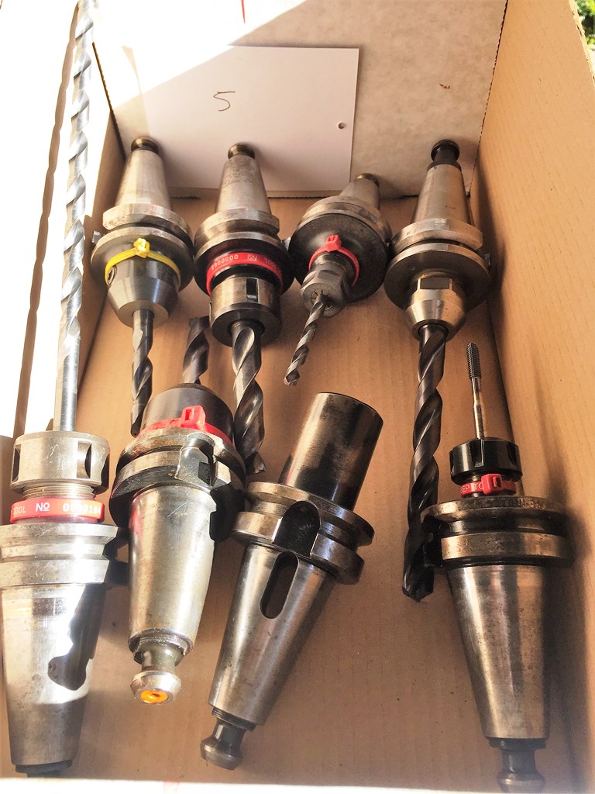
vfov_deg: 61.7
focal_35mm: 29
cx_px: 298
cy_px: 397
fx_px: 665
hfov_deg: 48.2
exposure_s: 1/335
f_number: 2.2
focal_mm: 4.15
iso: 32
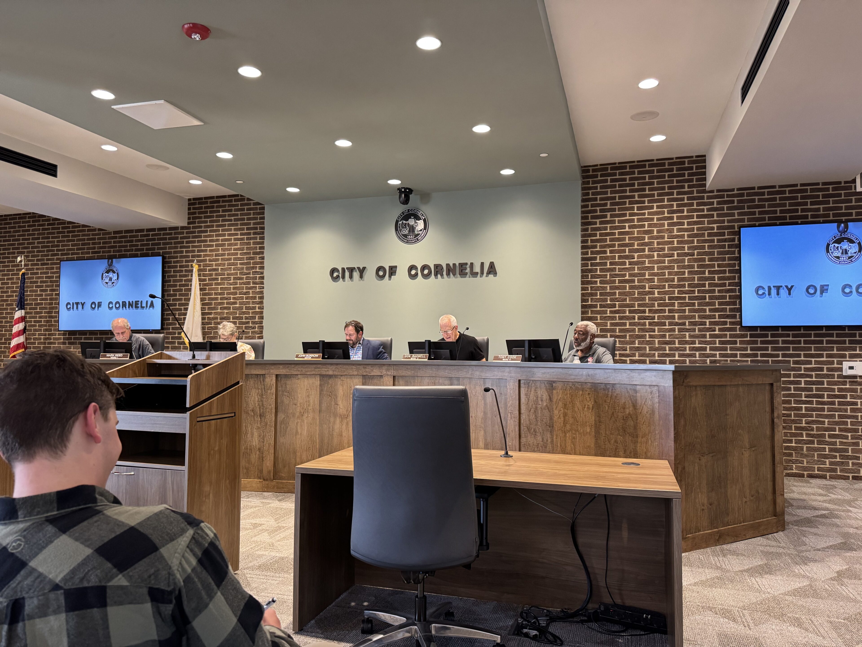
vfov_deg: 56.8
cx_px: 431
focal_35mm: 24
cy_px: 324
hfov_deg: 71.6
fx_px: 598
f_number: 1.78
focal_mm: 6.76
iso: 400
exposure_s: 1/60
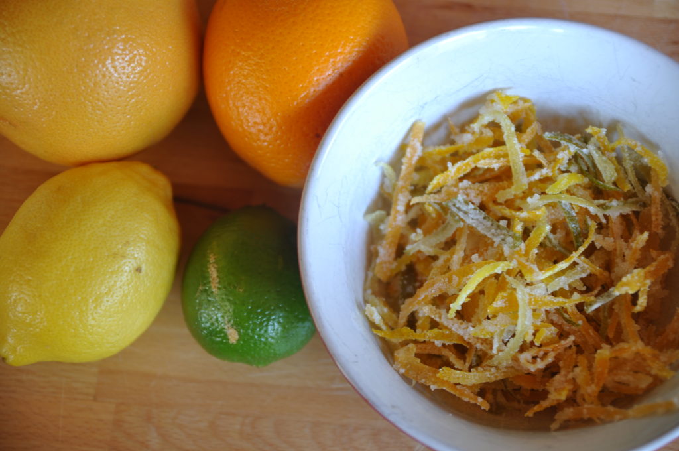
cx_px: 340
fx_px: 1356
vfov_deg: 18.9
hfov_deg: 28.1
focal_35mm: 72
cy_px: 226
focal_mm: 48
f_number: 2.8
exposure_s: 1/25
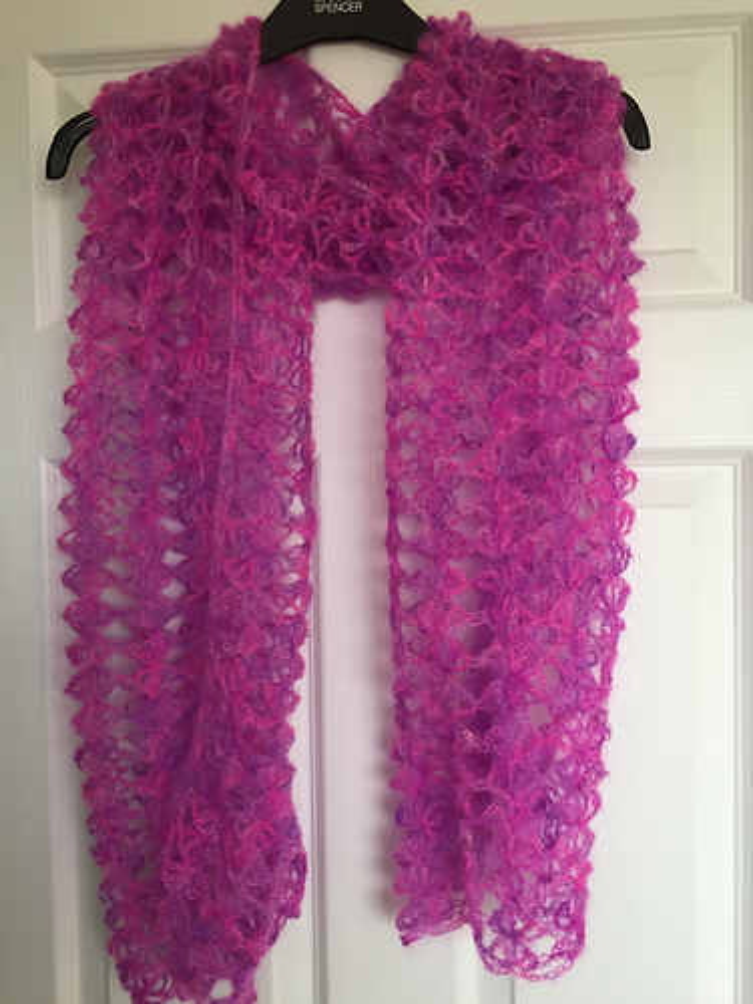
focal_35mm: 29
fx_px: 841
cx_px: 376
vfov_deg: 61.7
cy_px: 502
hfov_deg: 48.2
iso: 32
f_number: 2.2
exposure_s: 1/33
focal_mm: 4.15
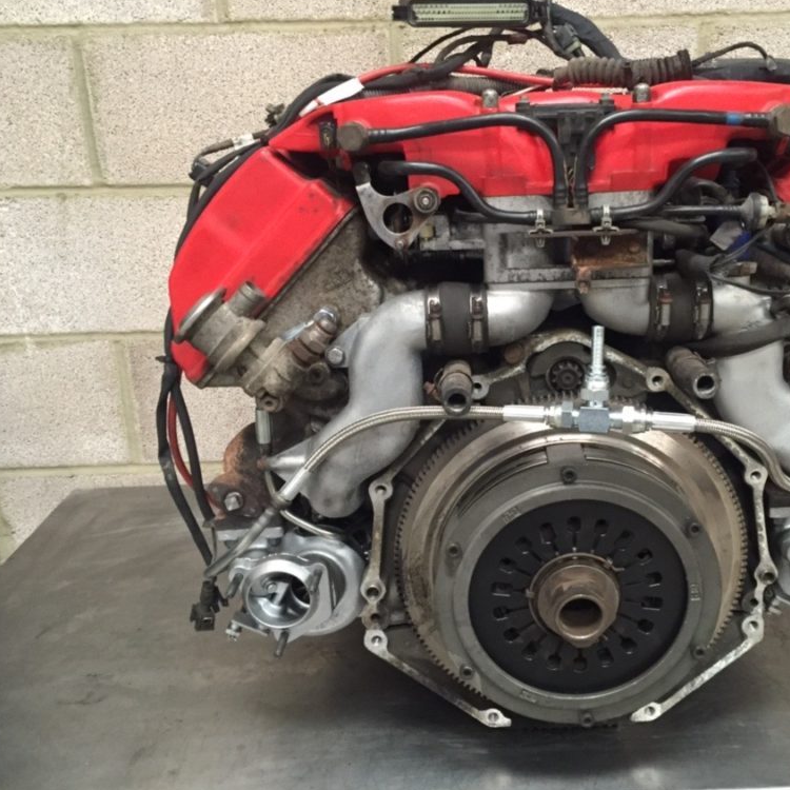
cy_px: 390
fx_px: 904
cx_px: 496
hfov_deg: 46.8
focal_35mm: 35
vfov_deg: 47.2
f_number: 2.2
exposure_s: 1/25
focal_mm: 4.15
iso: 250
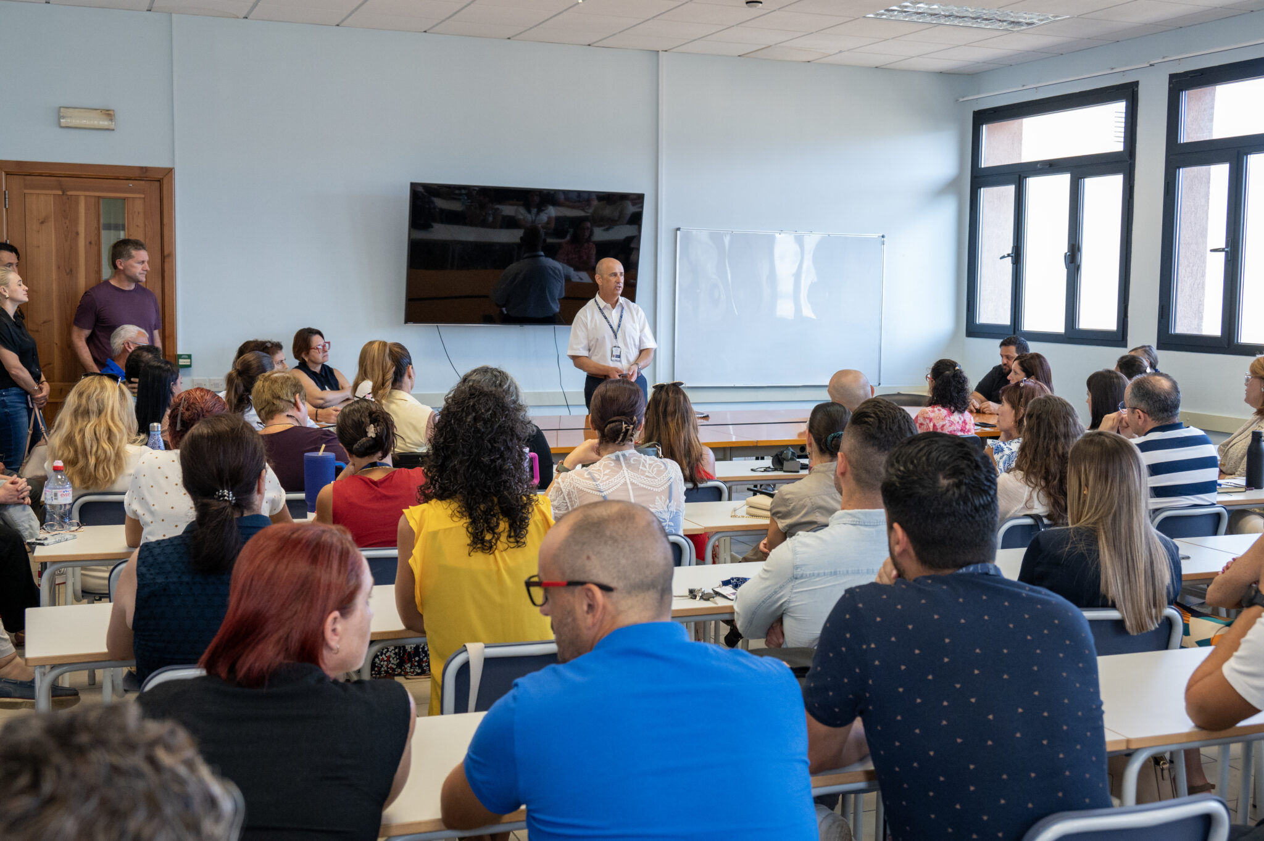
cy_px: 420
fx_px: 1369
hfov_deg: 49.6
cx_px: 632
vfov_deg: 34.2
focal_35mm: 39
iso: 3200
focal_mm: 39
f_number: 6.3
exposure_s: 1/200
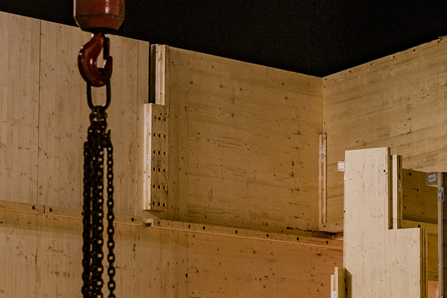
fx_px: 2433
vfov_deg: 7.0
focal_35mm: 196
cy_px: 165
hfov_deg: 10.5
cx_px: 357
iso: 400
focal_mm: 56
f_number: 3.2
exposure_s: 1/220
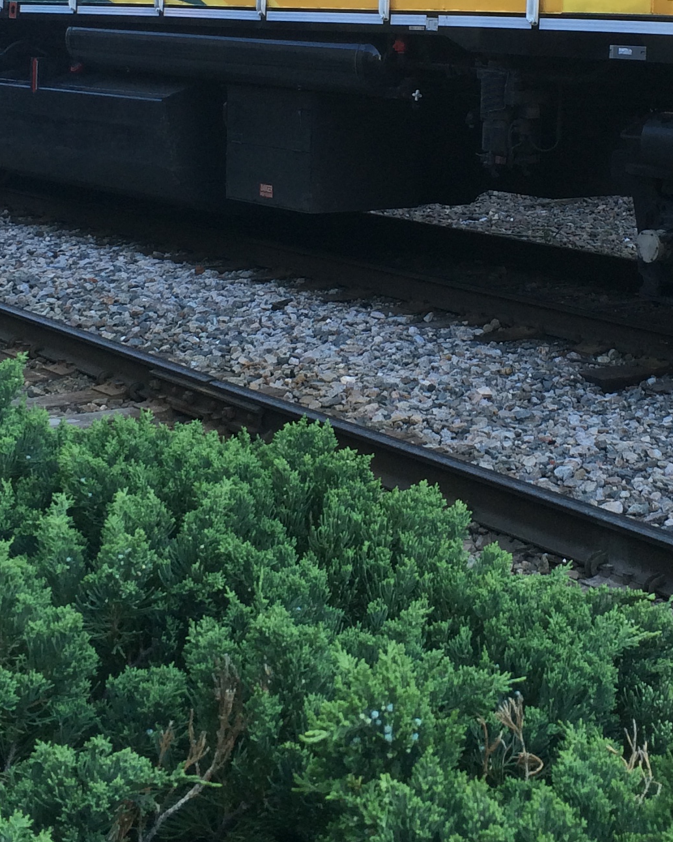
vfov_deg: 25.0
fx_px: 1843
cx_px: 447
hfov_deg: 20.6
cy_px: 104
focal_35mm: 74
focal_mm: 4.12
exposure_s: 1/201
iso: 32
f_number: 2.2
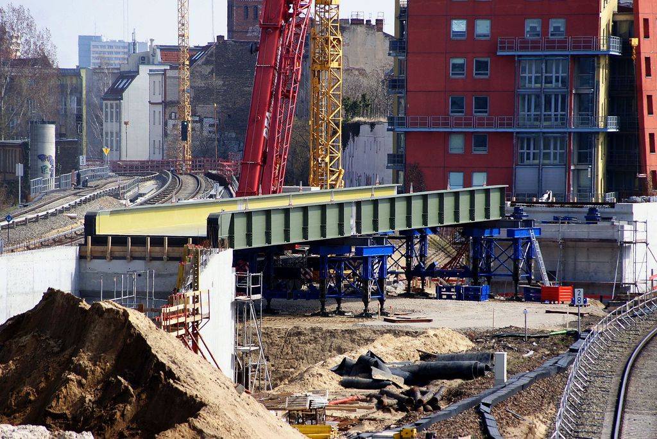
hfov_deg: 6.9
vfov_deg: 4.6
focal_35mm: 300
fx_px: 5478
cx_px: 328
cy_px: 220
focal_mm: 200
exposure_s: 1/400
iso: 200
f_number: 7.1
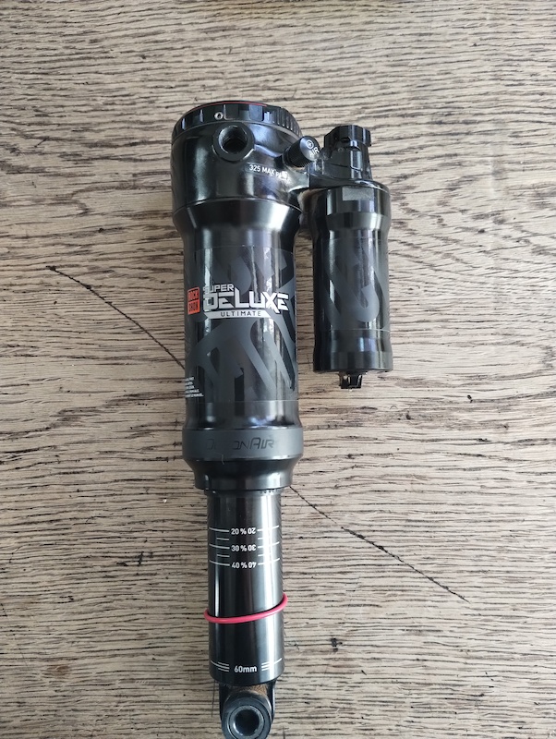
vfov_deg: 63.4
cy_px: 370
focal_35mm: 28
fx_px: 598
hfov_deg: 49.8
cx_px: 278
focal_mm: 4.27
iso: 569
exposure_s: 1/30
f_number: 1.8
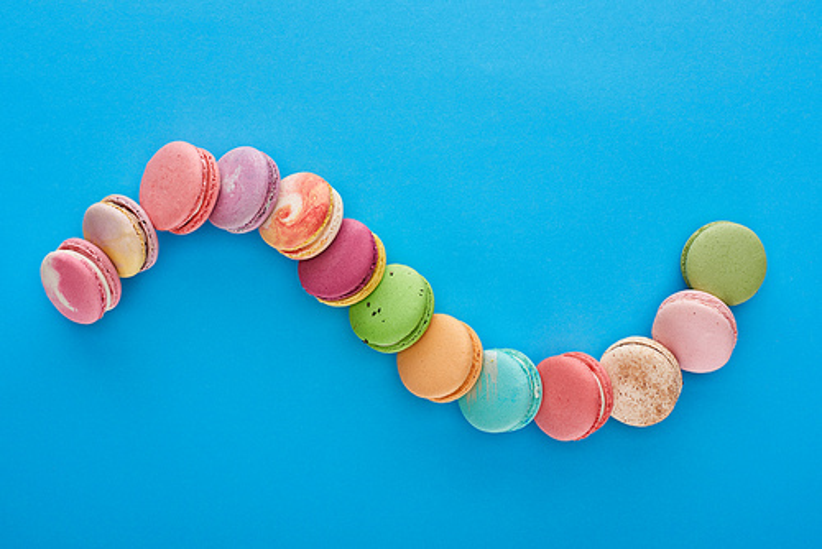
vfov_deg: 27.0
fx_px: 1142
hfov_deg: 39.6
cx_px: 411
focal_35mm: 50
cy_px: 274
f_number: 9
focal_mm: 50
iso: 200
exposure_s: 1/160
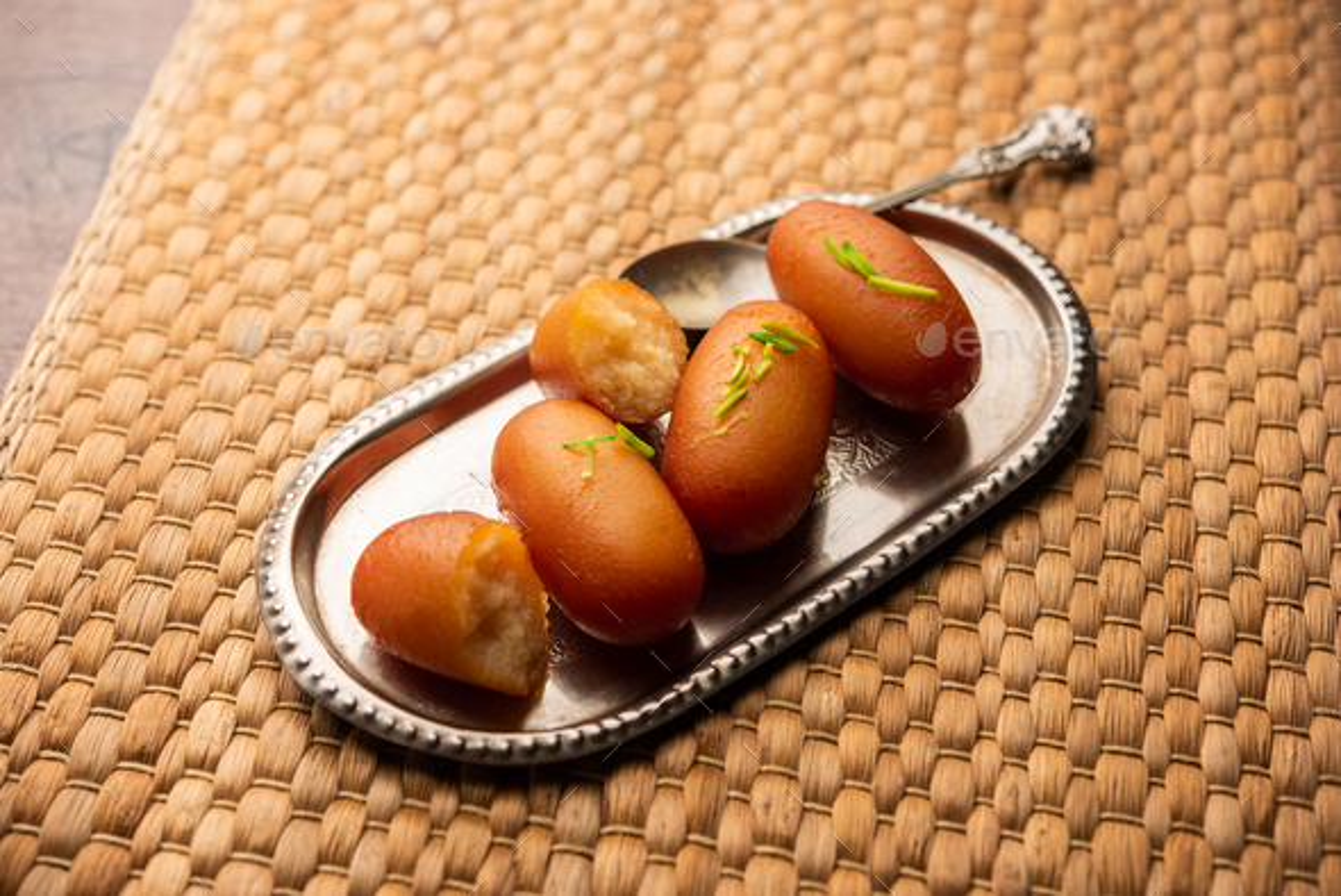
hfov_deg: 33.4
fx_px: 2236
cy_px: 448
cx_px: 670
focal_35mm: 60
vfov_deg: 22.6
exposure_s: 1/125
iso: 125
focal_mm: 60
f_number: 5
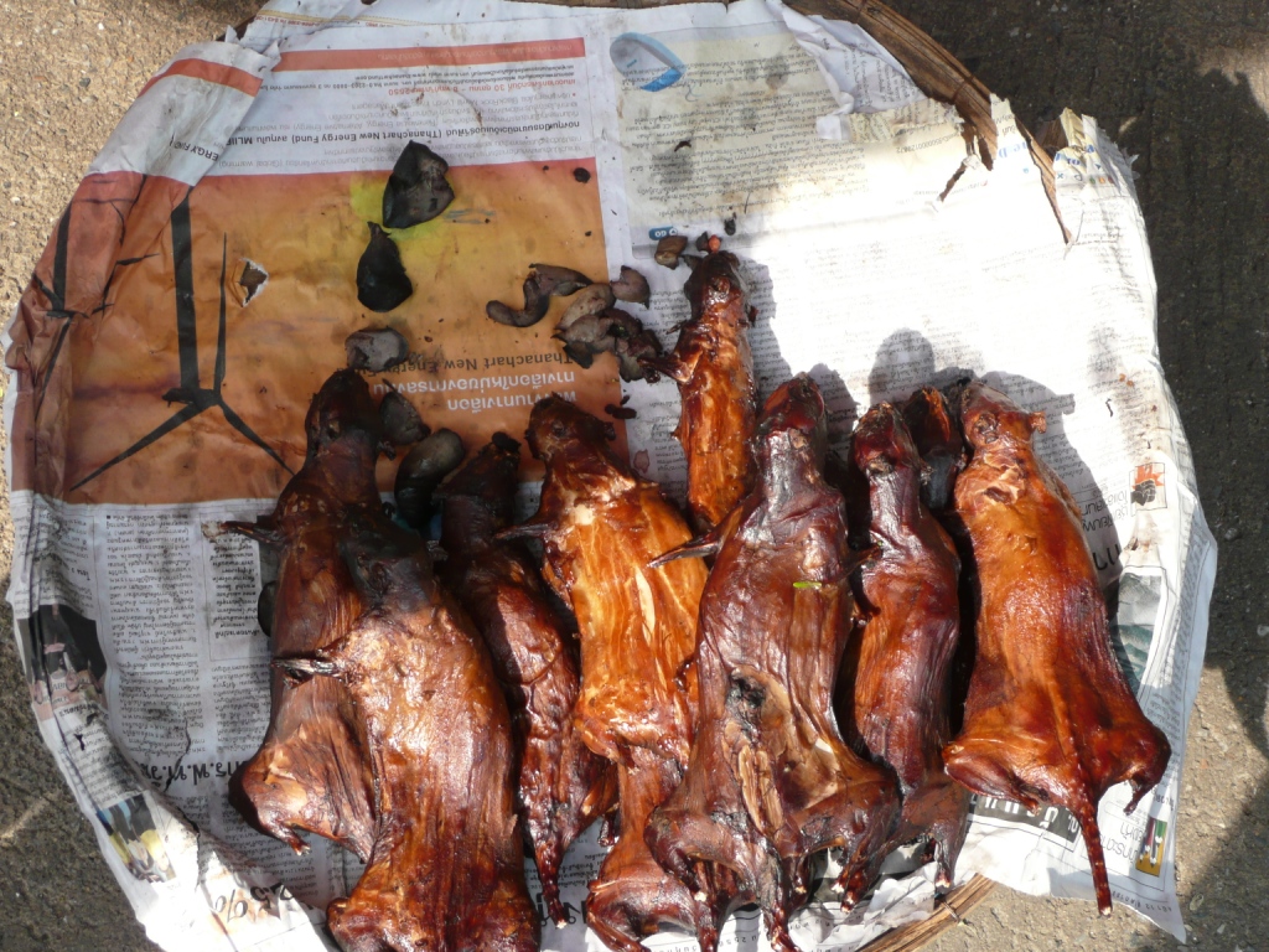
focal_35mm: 55
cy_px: 476
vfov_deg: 26.6
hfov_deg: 34.9
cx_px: 634
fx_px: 2016
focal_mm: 9.1
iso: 100
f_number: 4.3
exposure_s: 1/100
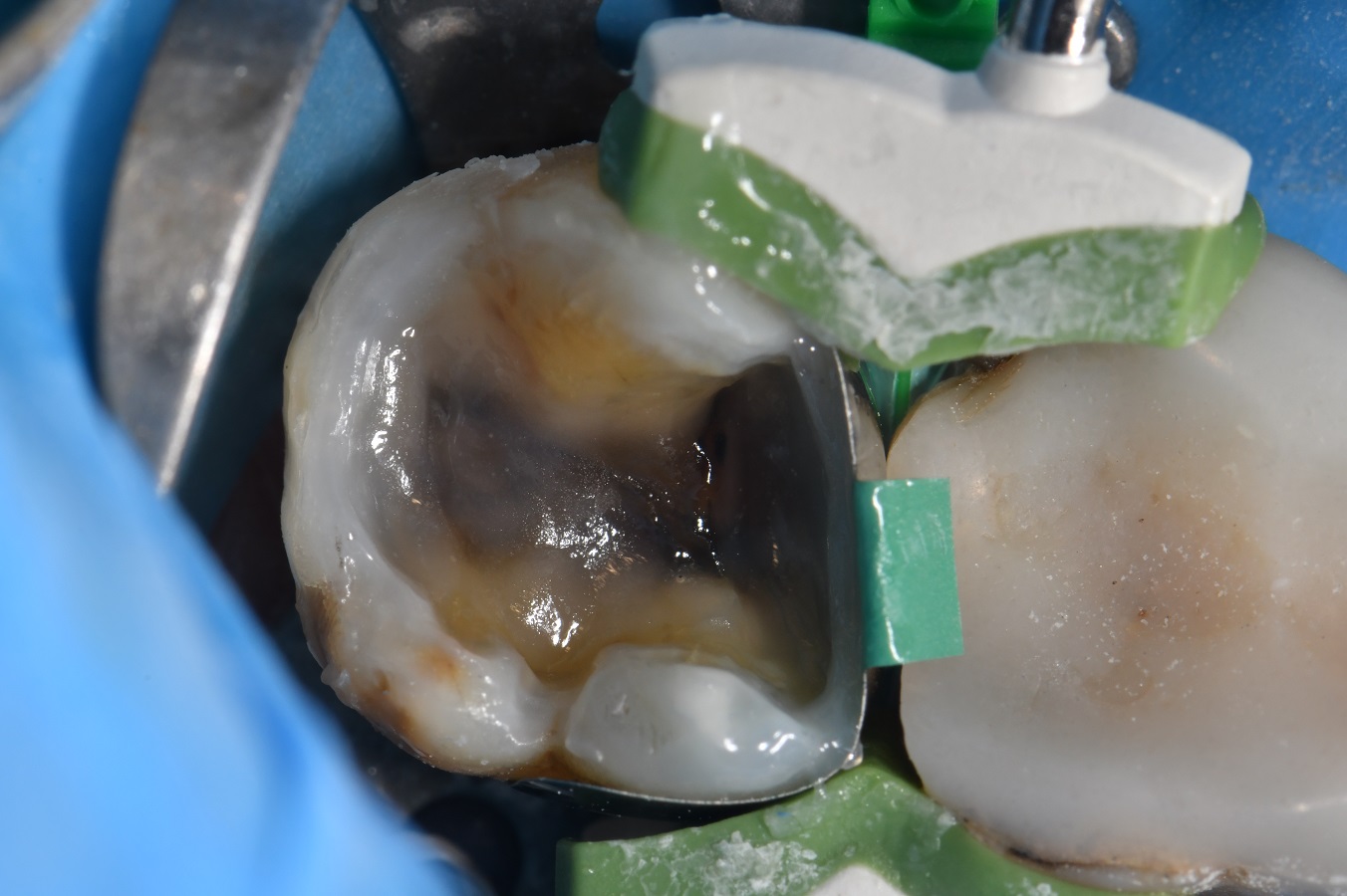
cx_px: 674
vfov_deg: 8.7
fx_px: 5871
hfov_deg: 13.1
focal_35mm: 157
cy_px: 448
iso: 200
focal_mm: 105
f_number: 32
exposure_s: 1/200
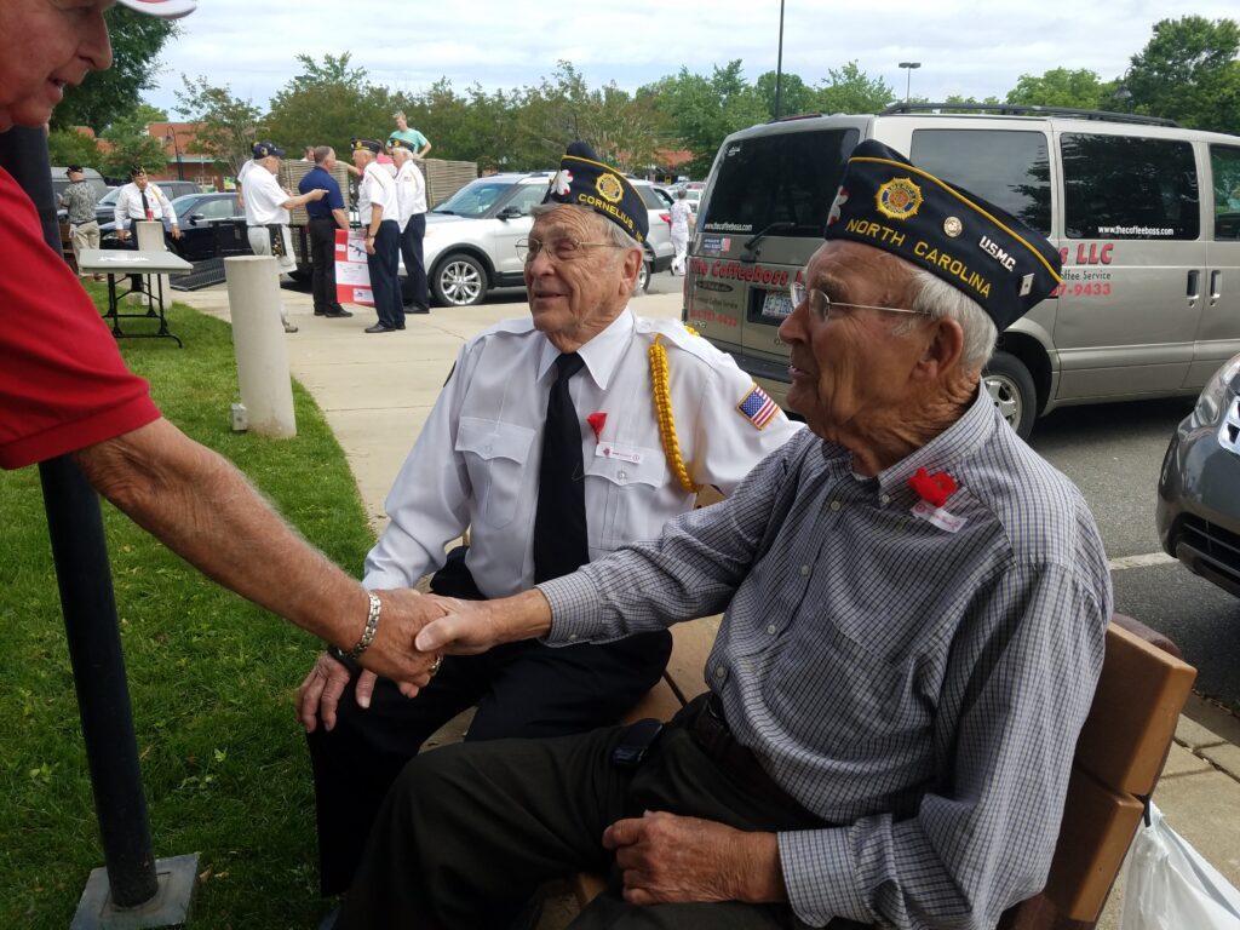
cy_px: 465
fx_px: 931
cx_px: 620
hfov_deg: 67.3
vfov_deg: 53.1
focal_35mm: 26
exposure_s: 1/1428
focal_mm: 4.2
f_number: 1.7
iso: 50
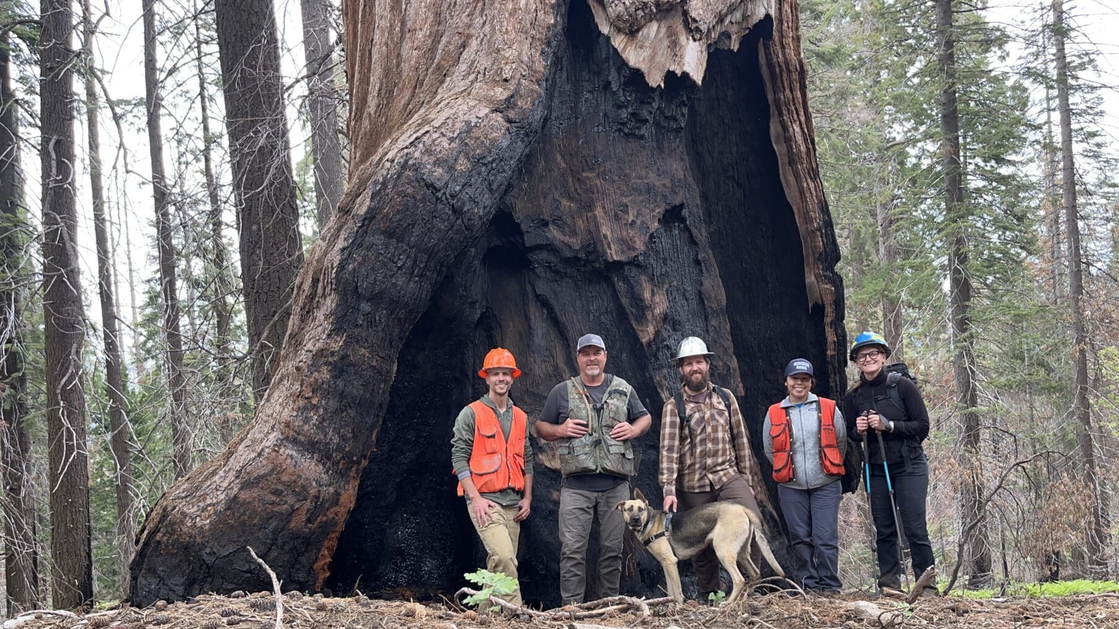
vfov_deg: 36.2
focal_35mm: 32
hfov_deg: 61.0
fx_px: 950
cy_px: 429
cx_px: 583
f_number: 1.6
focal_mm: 5.1
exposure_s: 1/164
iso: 50
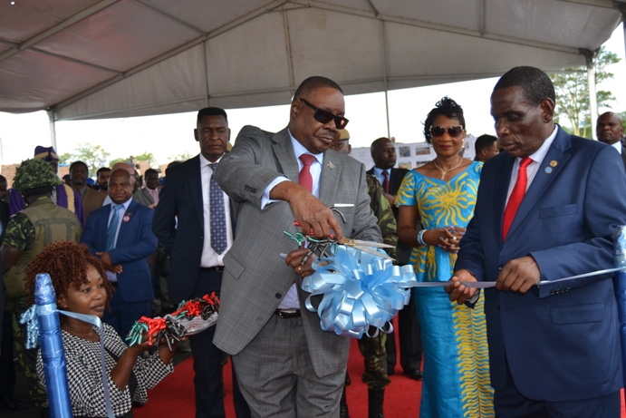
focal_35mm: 42
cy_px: 209
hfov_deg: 46.4
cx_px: 313
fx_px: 730
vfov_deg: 31.9
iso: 100
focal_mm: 28
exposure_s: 1/200
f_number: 5
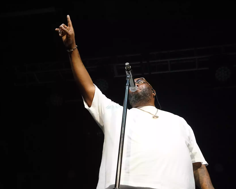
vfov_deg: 35.7
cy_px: 94
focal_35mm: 42
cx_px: 132
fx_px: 293
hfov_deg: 43.7
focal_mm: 37
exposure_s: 1/125
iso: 6400
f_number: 5
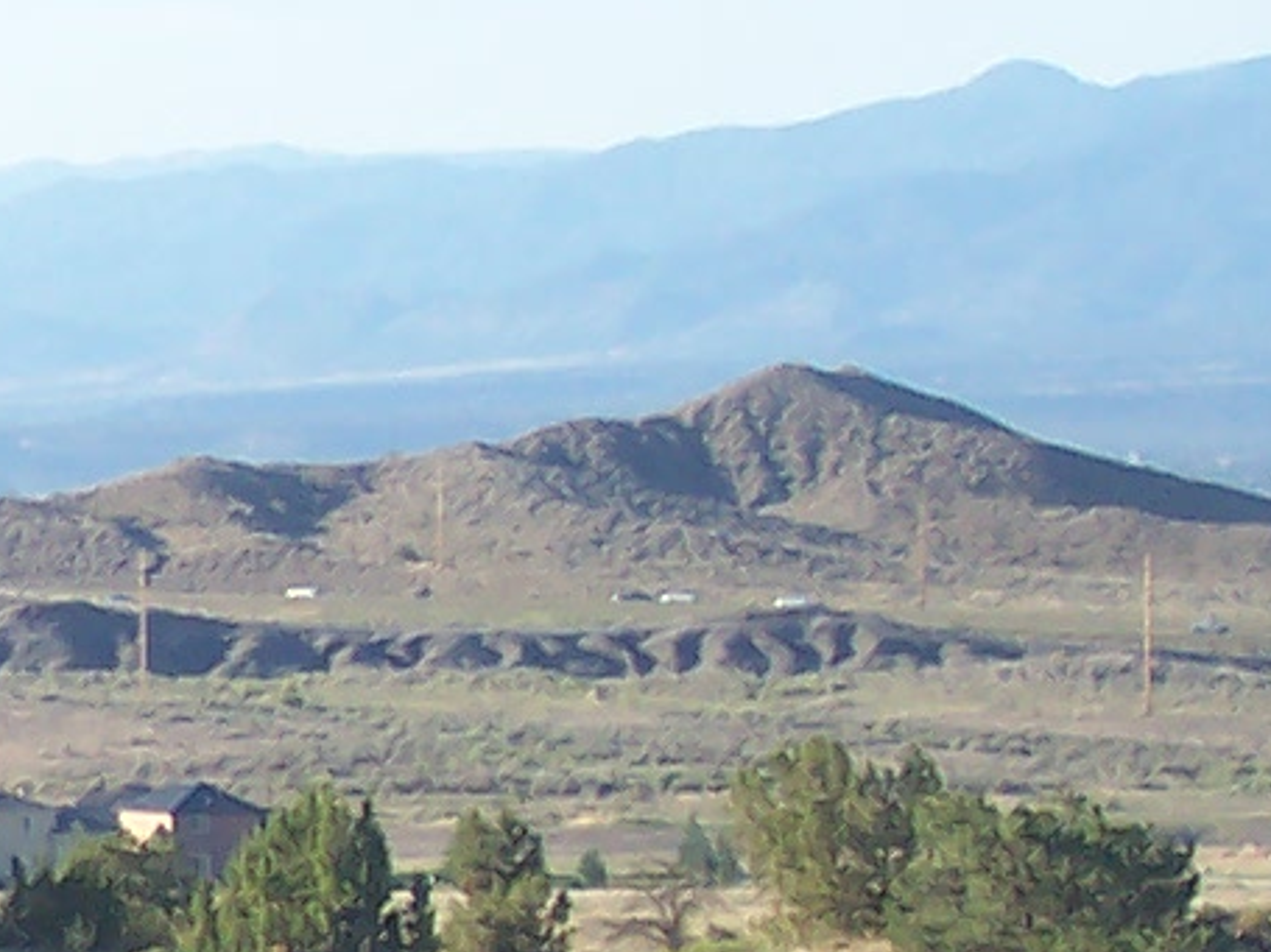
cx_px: -863
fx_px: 11636
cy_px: 1120
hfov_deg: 6.2
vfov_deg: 4.7
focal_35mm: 317
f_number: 4
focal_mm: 10.8
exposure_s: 1/350
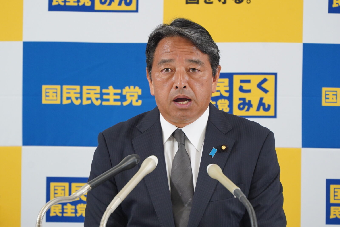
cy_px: 114
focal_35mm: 300
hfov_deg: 6.9
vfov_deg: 4.6
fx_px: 2833
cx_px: 170
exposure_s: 1/160
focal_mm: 200
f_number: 5.6
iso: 1600
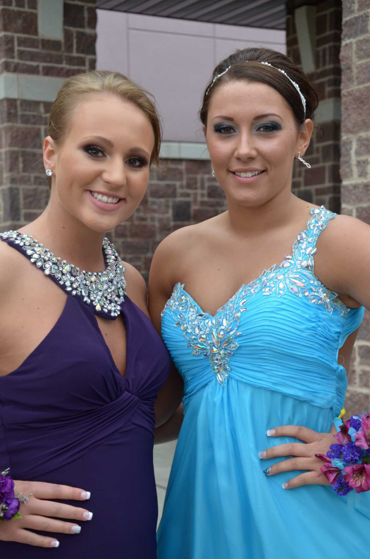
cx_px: 185
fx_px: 1115
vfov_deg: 28.1
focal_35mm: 72
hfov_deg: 18.8
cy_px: 280
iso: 800
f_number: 7.1
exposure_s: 1/200
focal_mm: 48
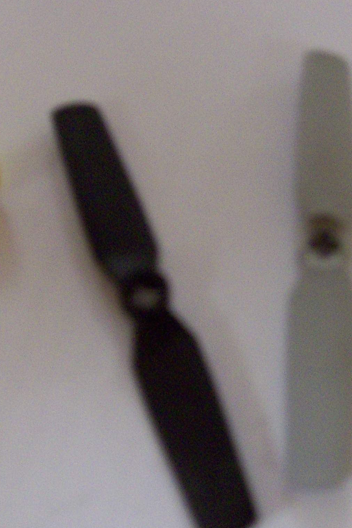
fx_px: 1027
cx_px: 189
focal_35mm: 70
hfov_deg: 19.4
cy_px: 293
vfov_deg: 28.8
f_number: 2.7
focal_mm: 6
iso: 160
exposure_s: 1/23.9
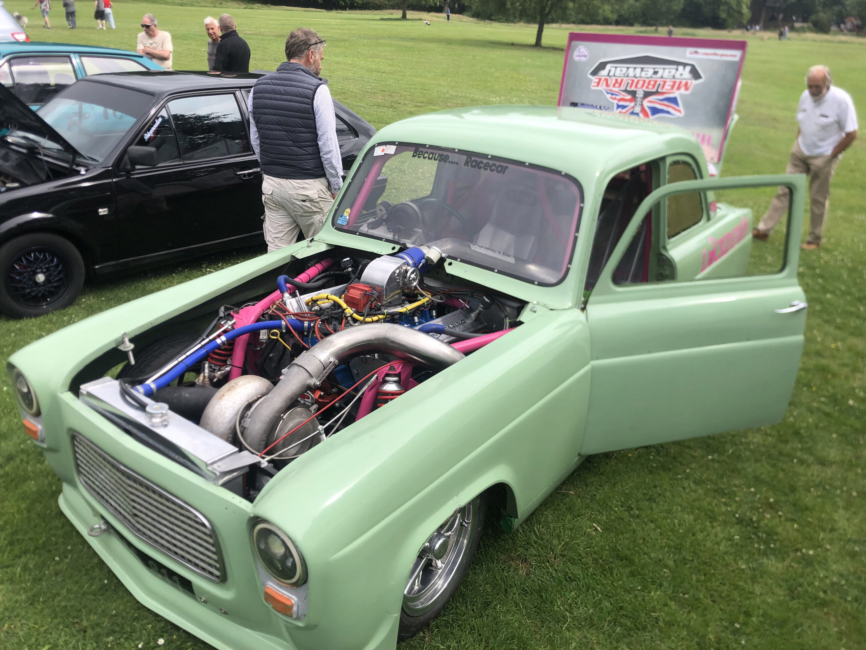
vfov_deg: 49.7
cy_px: 325
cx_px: 433
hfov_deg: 63.4
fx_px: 700
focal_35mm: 28
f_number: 1.8
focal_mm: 3.99
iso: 20
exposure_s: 1/1230
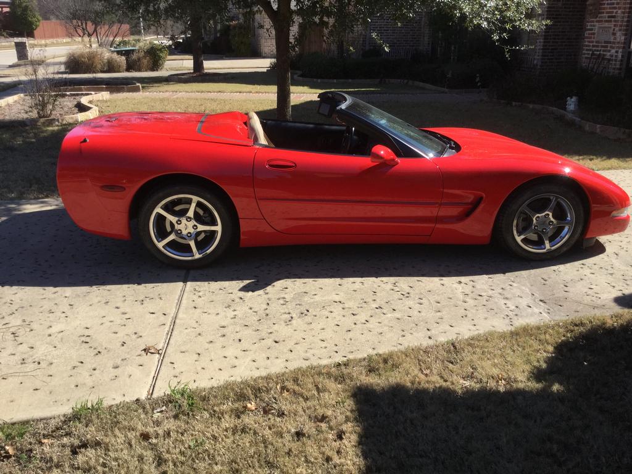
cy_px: 237
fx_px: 566
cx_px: 316
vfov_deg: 45.4
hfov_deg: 58.4
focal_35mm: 31
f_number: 2.4
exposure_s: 1/886
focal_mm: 3.3
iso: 25
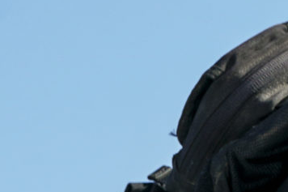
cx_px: 478
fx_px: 4830
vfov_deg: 2.3
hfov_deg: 3.4
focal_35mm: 604
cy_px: 213
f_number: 7.1
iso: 160
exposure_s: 1/500
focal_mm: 105
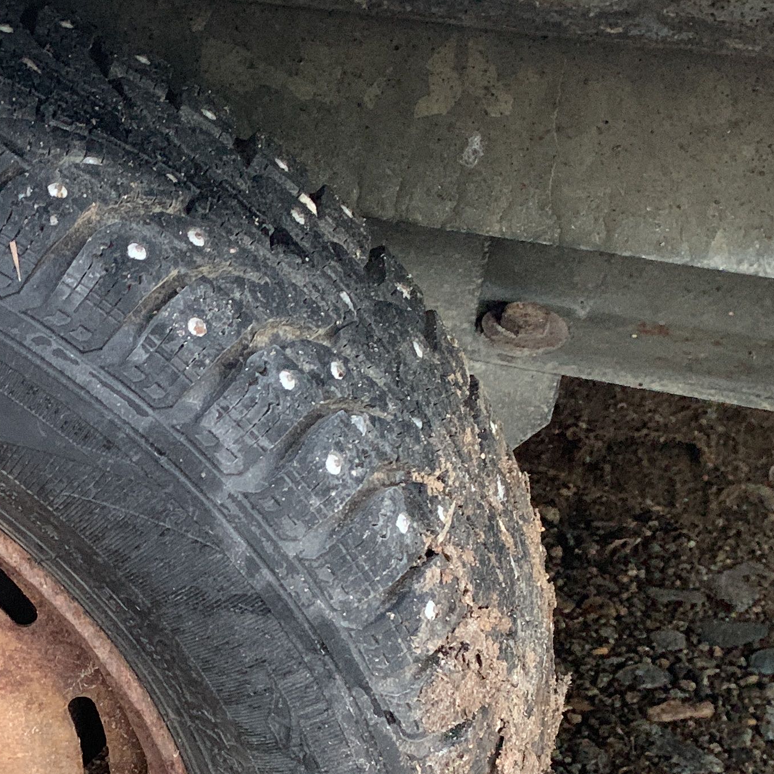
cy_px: 577
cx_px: 10
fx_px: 1720
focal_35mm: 68
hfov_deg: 24.3
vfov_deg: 25.1
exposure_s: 1/32
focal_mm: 4.25
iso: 400
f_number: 1.8
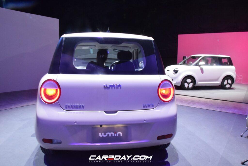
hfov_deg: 67.4
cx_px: 124
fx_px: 186
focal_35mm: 27
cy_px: 83
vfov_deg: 47.9
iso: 3200
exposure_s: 1/10
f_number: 22
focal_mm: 18
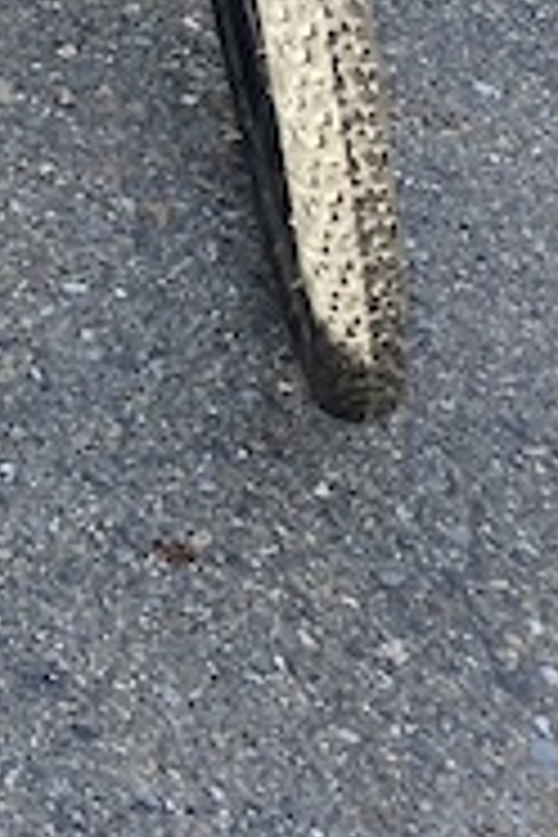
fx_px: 2906
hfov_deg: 10.0
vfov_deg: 14.8
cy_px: -544
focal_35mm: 125
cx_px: -652
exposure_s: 1/203
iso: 20
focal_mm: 3.99
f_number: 1.8
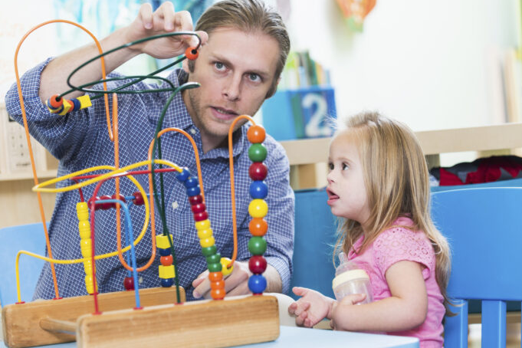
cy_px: 176
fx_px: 1667
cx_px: 264
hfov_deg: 17.8
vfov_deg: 11.9
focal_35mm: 115
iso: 250
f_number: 4
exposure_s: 1/160
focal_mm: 102
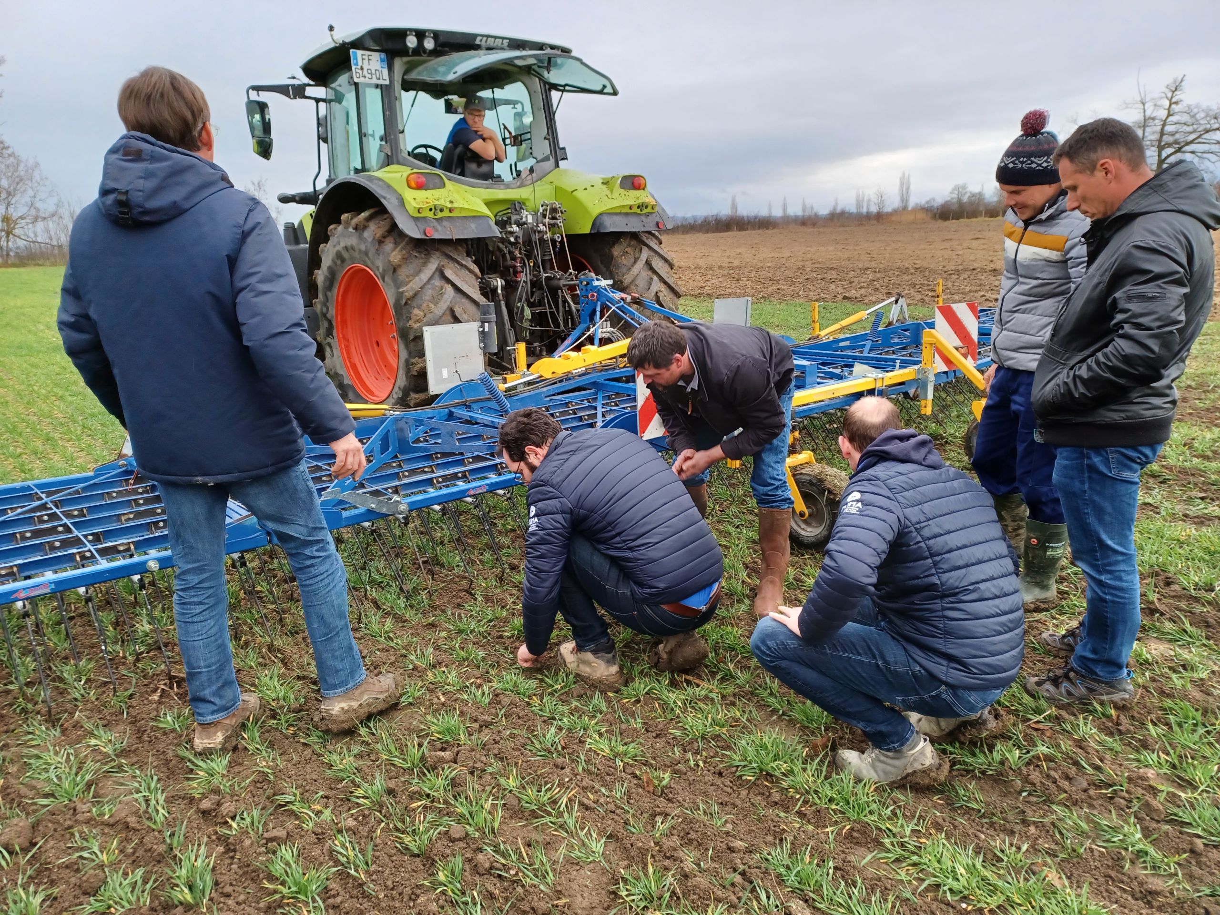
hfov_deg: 69.4
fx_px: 881
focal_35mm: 25
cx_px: 610
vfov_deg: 54.9
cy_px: 458
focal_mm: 4.6
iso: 50
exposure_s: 1/100
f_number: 1.8
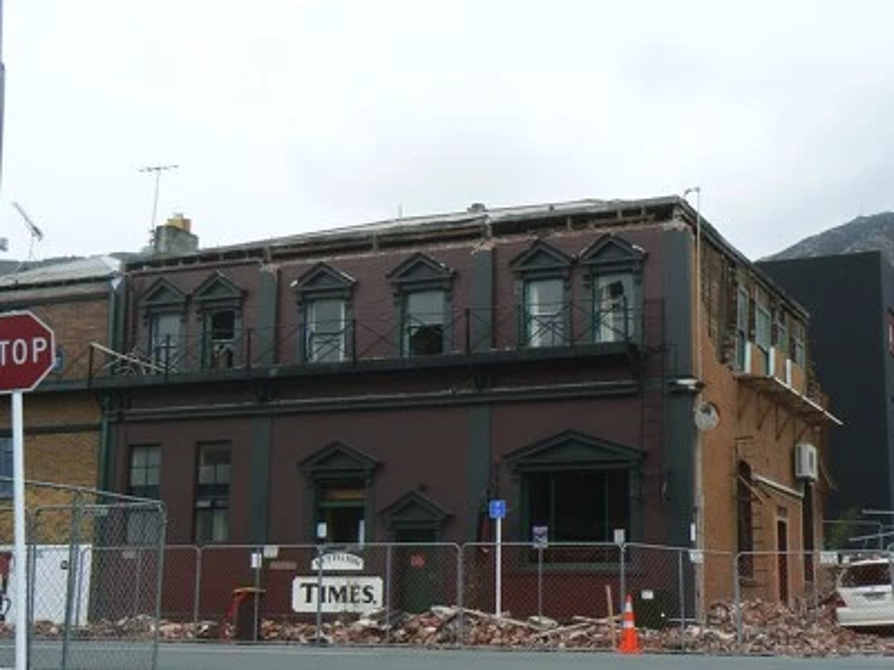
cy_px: 335
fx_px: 1524
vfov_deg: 24.8
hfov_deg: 32.7
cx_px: 447
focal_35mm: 59
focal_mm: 9.9
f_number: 5.6
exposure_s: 1/500
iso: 80
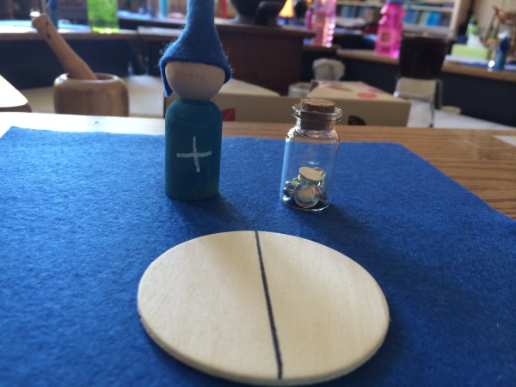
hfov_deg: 60.0
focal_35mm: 30
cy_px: 194
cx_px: 258
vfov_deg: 46.8
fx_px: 447
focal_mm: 4.12
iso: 80
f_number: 2.2
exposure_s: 1/30
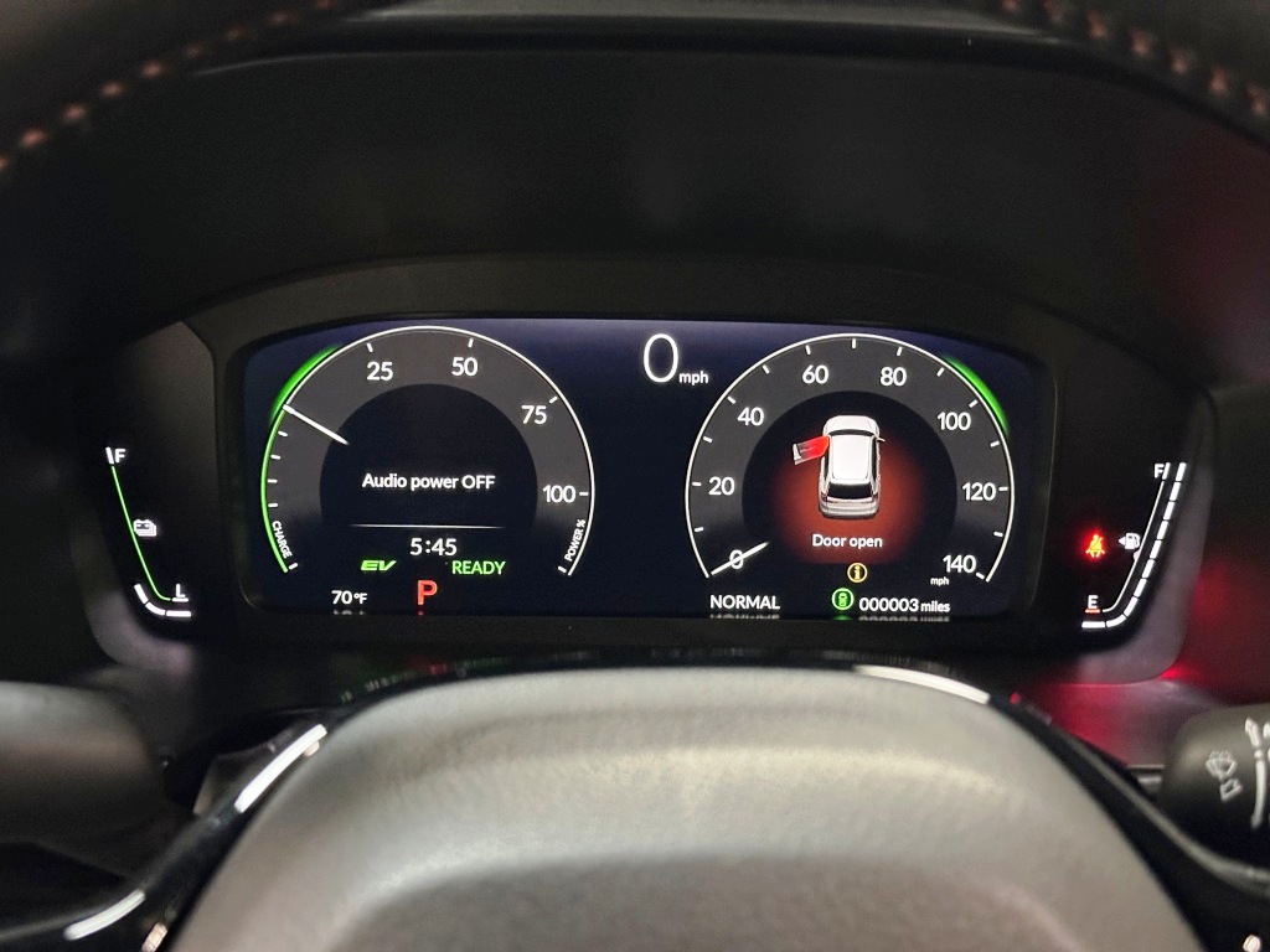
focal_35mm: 48
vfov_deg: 30.3
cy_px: 476
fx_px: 1761
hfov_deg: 39.7
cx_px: 635
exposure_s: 1/20
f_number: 1.78
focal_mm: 6.86
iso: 640
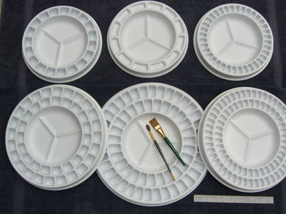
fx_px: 338
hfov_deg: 45.8
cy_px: 107
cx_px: 152
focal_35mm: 41
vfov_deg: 35.1
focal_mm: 7.9
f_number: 4
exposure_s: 1/320
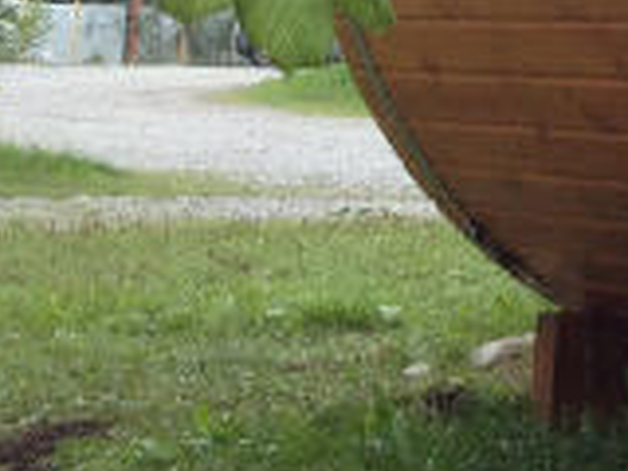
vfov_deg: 7.3
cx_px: 1472
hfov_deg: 9.1
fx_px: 3574
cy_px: -347
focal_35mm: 197
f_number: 2.4
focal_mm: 4.3
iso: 80
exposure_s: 1/120
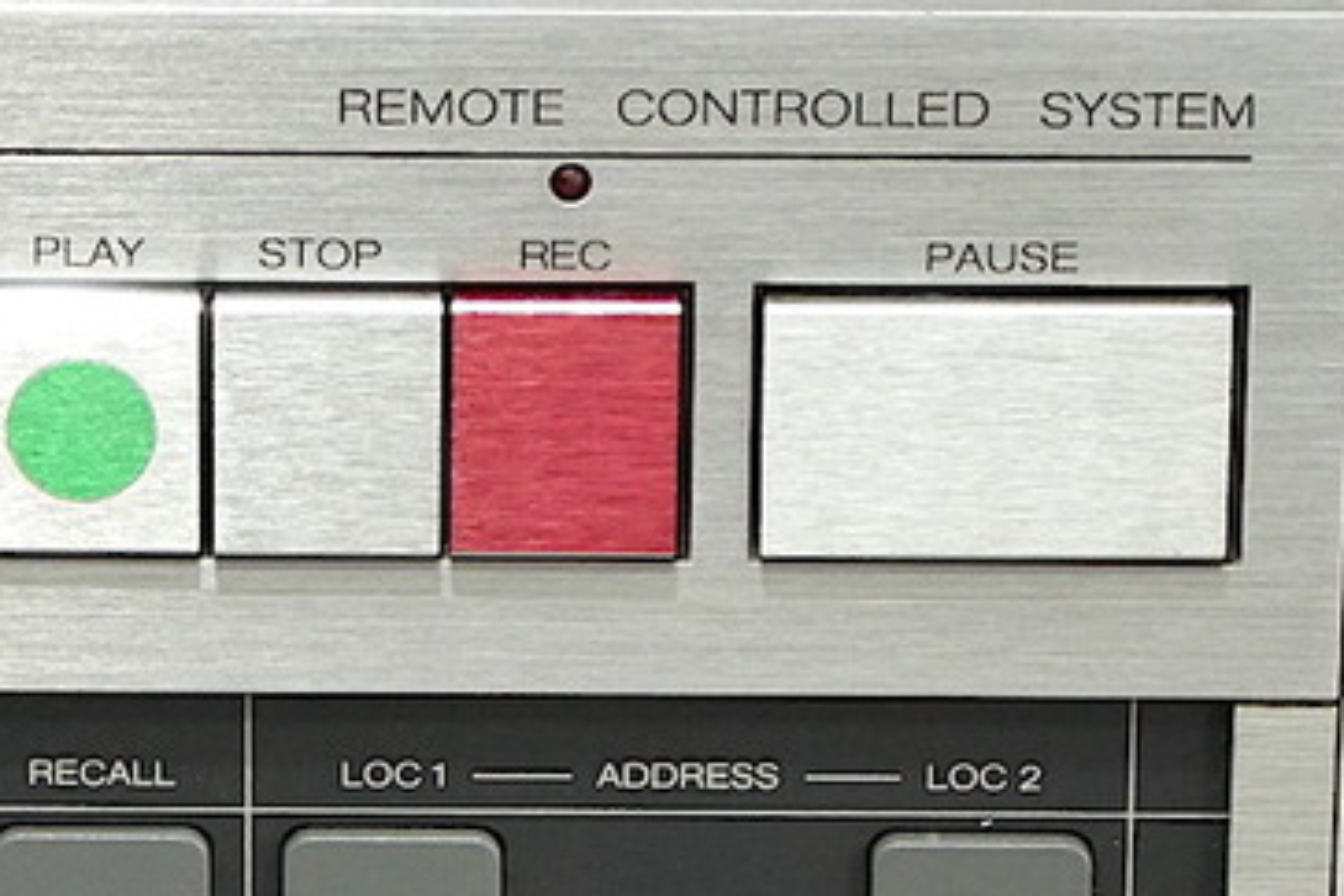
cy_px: 852
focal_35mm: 371
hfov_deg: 5.5
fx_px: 13850
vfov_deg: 3.7
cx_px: -33
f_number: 5.6
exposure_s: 1/13
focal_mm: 24.2
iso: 400
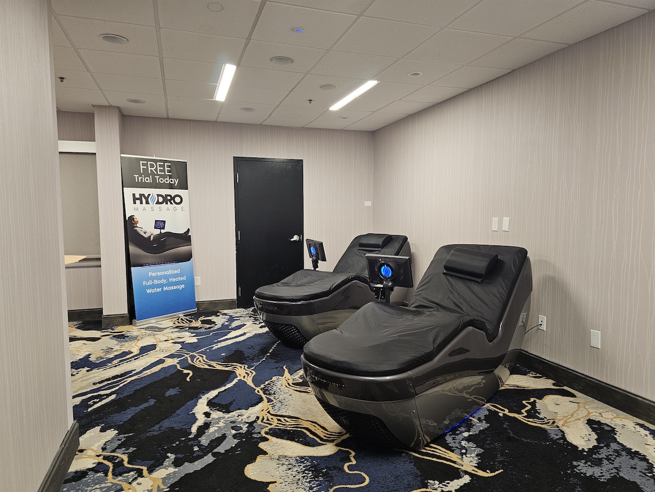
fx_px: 435
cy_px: 246
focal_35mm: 23
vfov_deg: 58.9
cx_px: 328
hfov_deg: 73.9
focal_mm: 6.3
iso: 320
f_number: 1.7
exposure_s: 1/120
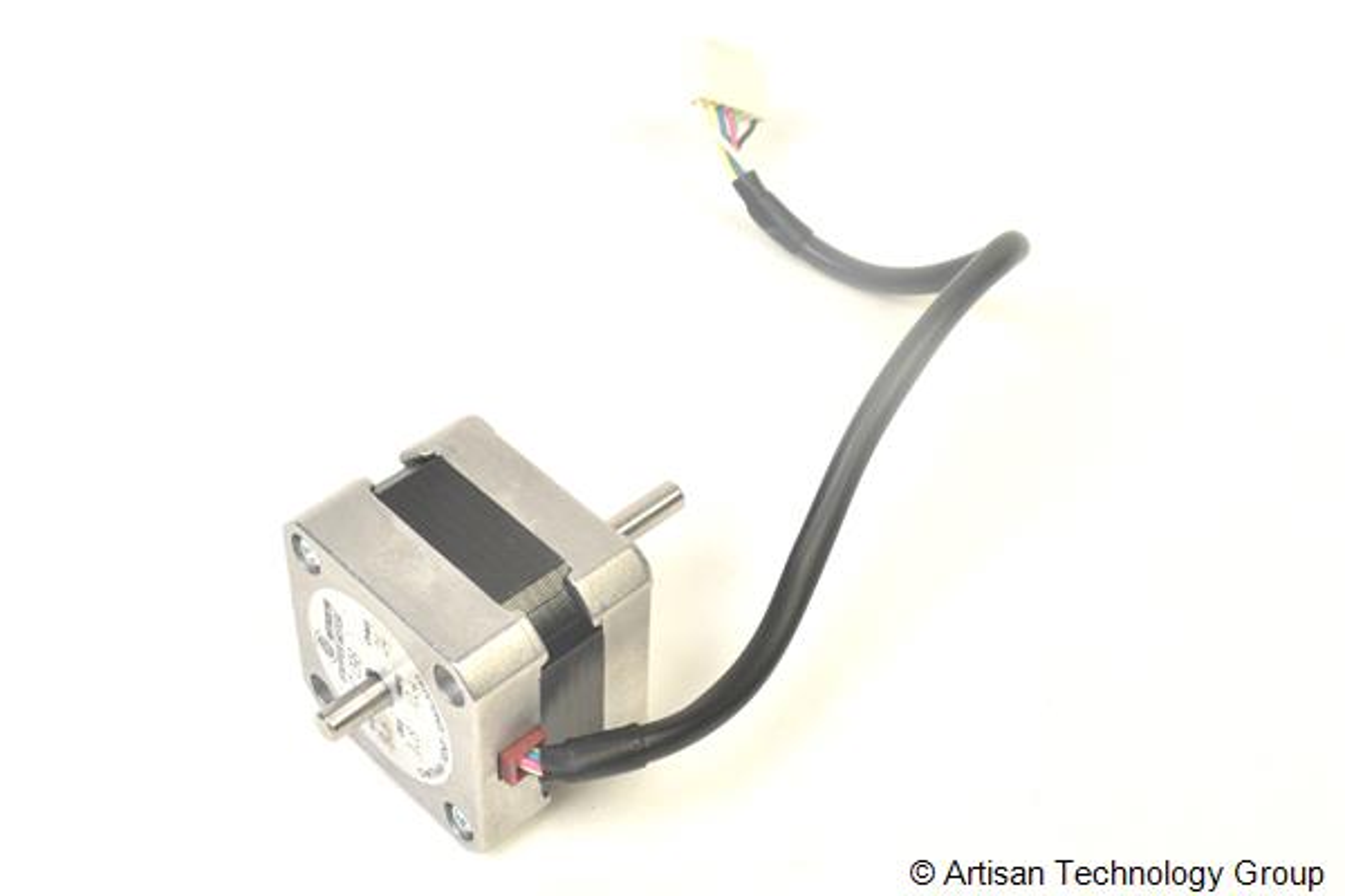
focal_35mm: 45
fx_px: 1681
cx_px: 672
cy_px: 448
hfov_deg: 43.6
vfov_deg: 29.9
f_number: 14
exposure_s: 1/200
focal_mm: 30
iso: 200
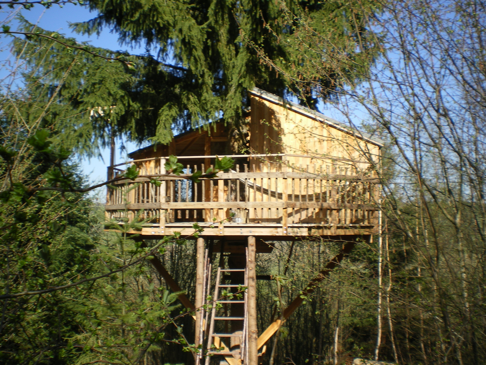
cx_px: 243
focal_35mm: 36
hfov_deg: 51.4
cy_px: 182
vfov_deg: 39.7
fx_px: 505
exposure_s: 1/250
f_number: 4.6
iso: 50
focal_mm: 6.3
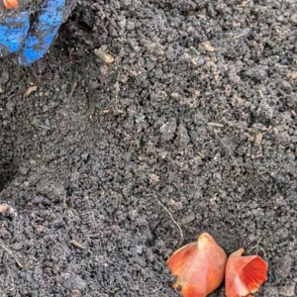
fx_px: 1408
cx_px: -2
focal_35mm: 145
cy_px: 150
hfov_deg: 11.9
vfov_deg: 12.0
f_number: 1.85
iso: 422
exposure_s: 1/826
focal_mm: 6.81
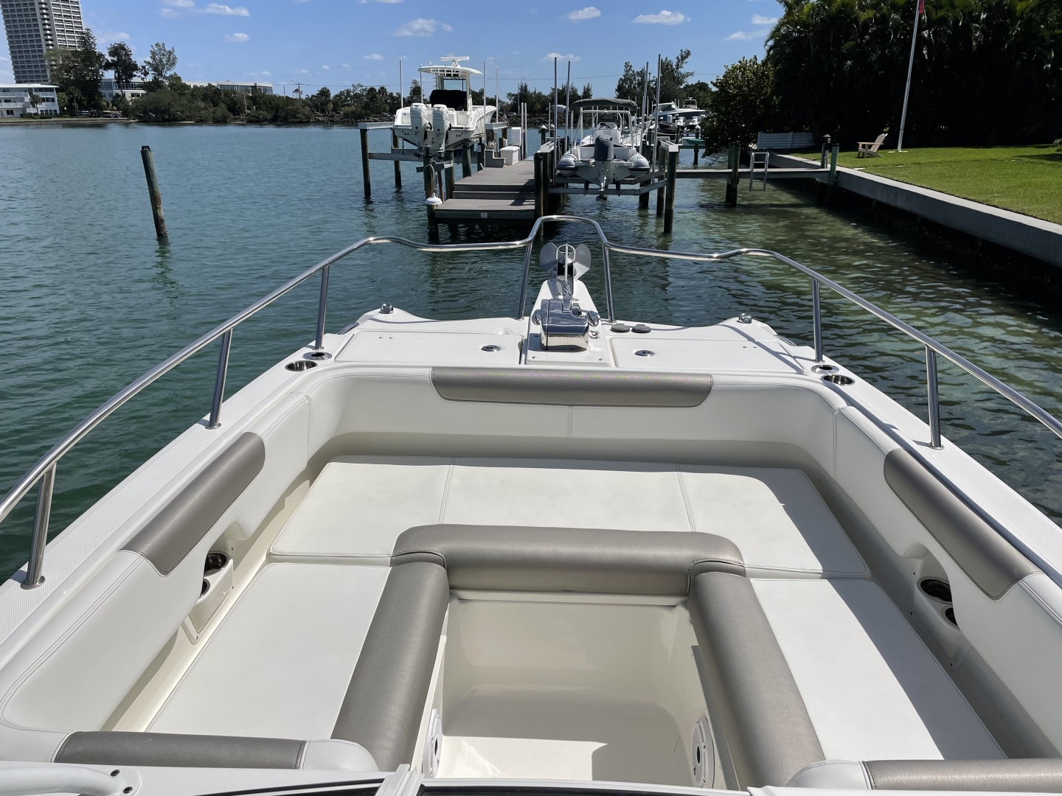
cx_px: 531
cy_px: 398
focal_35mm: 26
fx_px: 798
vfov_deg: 53.1
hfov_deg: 67.3
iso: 32
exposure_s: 1/11905
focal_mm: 4.2
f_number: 1.6
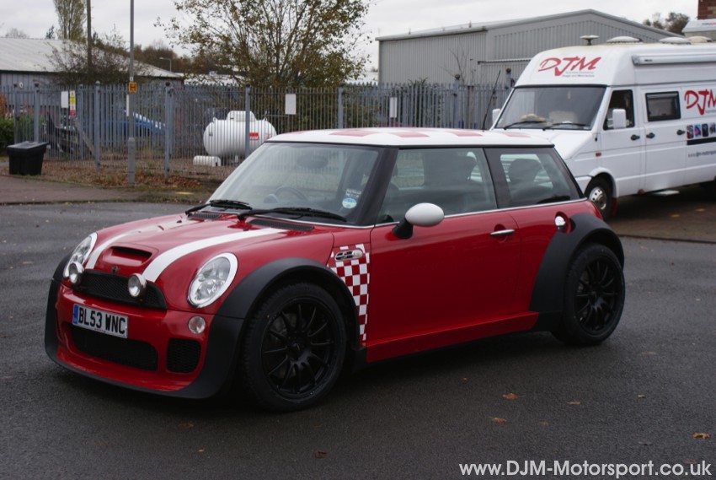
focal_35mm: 52
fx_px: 1045
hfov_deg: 37.8
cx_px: 358
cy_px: 240
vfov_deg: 25.8
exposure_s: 1/60
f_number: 5.6
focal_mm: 35
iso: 160
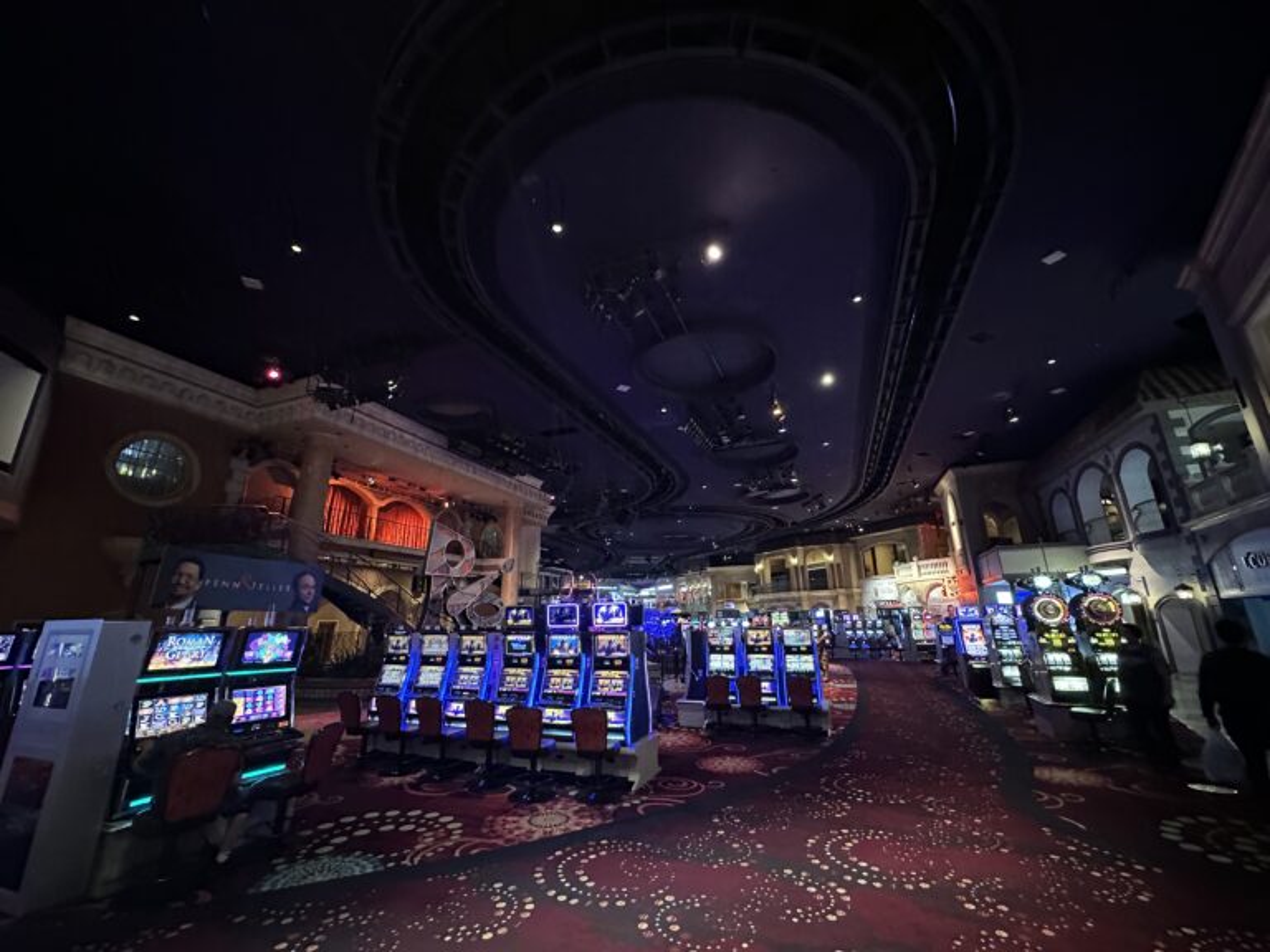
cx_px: 635
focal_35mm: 14
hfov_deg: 102.1
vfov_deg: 85.7
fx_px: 514
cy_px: 476
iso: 1250
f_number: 2.2
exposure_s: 1/30
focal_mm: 2.22
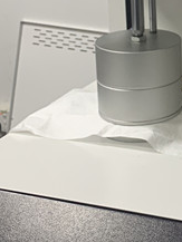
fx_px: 672
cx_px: 262
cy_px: 30
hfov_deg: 14.5
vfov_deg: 20.1
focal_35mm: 96
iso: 125
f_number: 1.8
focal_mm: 4.25
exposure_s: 1/60
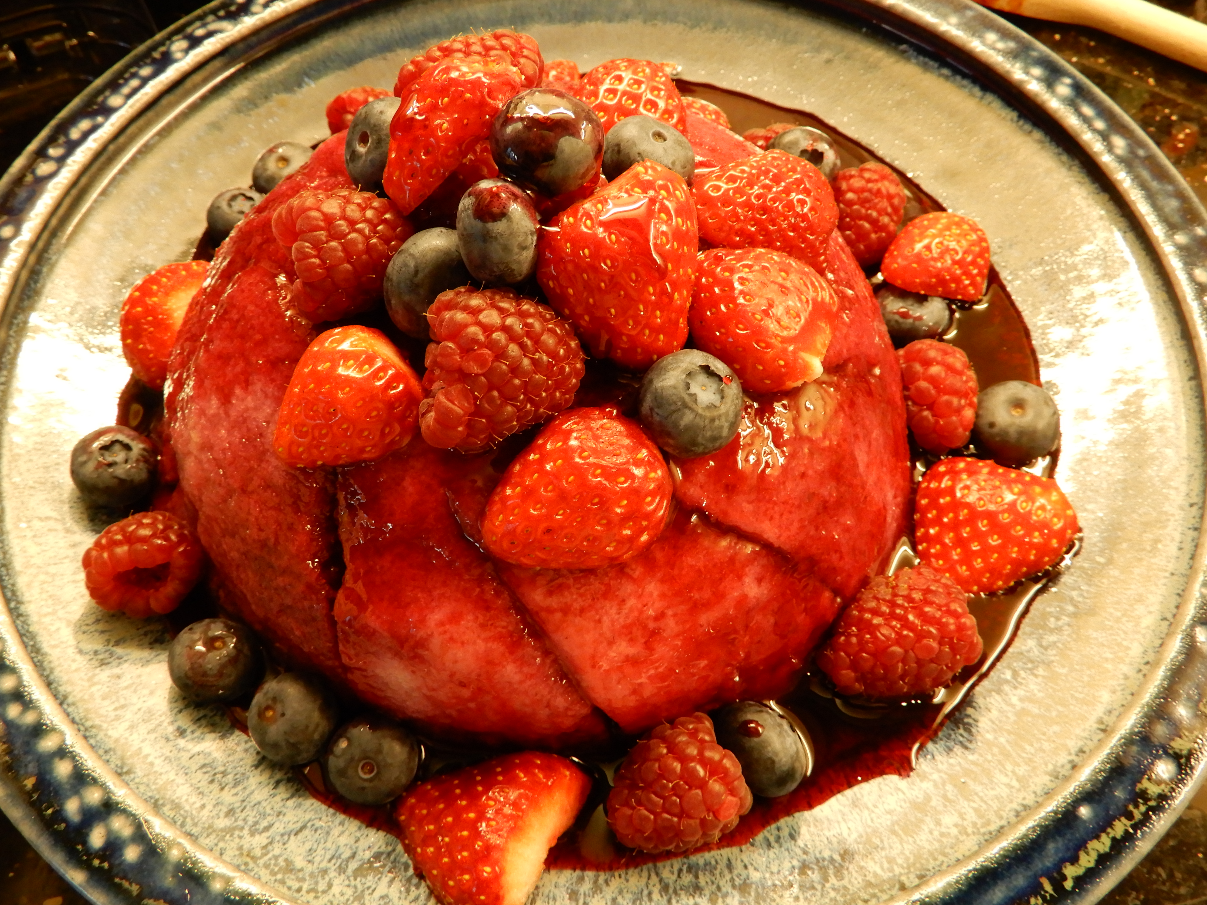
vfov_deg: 46.8
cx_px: 604
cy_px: 452
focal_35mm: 30
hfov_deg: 60.0
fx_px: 1046
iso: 400
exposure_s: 1/25
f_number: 3.5
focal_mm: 5.4
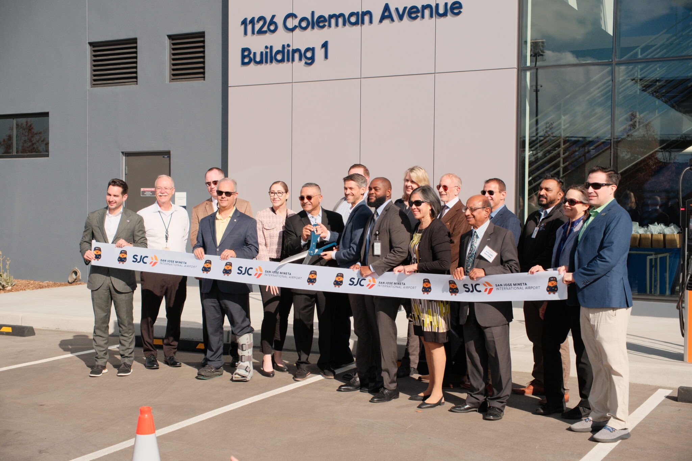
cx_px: 346
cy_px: 230
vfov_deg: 29.2
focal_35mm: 46
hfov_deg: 42.7
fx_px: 884
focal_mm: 30.9
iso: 500
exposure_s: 1/2200
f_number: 5
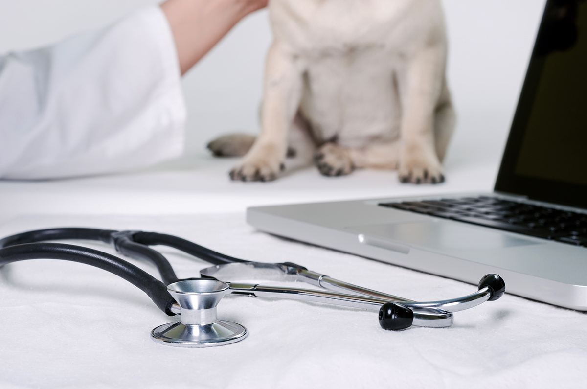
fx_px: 1220
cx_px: 294
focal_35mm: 75
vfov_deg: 18.1
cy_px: 194
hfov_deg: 27.0
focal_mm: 50
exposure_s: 1/160
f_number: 8
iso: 100
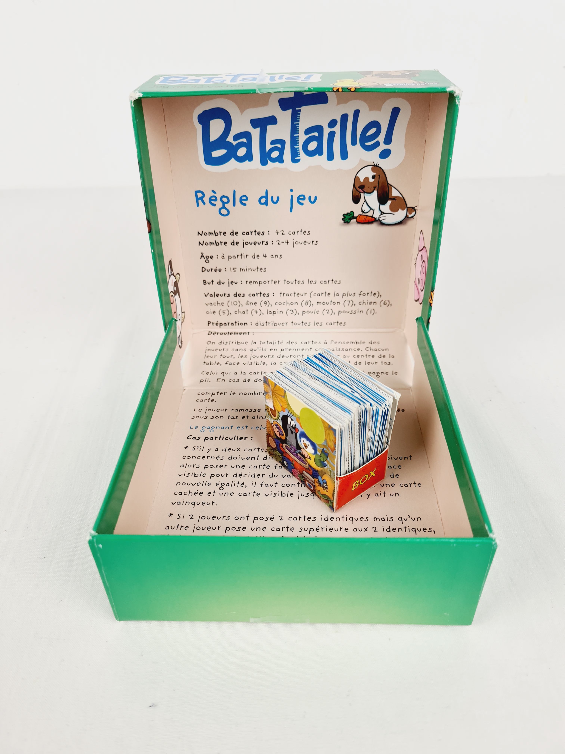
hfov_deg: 53.1
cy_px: 377
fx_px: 566
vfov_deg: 67.3
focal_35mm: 26
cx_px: 282
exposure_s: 1/106
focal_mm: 5.4
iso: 50
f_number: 1.8
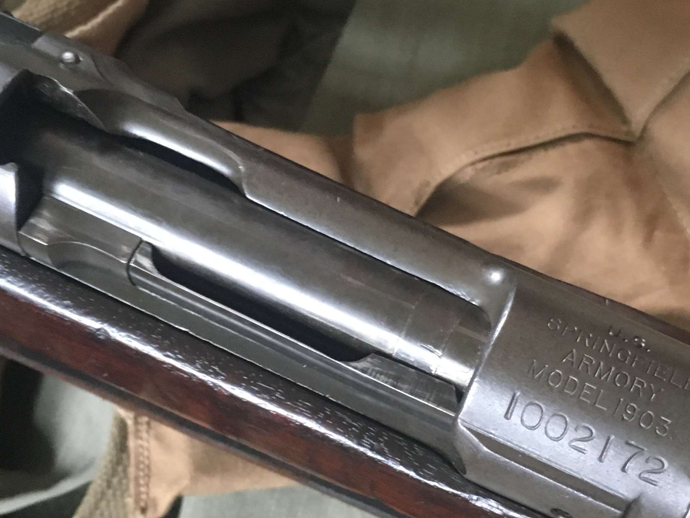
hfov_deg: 30.2
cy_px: 357
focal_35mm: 64
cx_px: 422
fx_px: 1276
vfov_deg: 22.8
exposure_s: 1/17
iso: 200
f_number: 2.2
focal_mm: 4.15
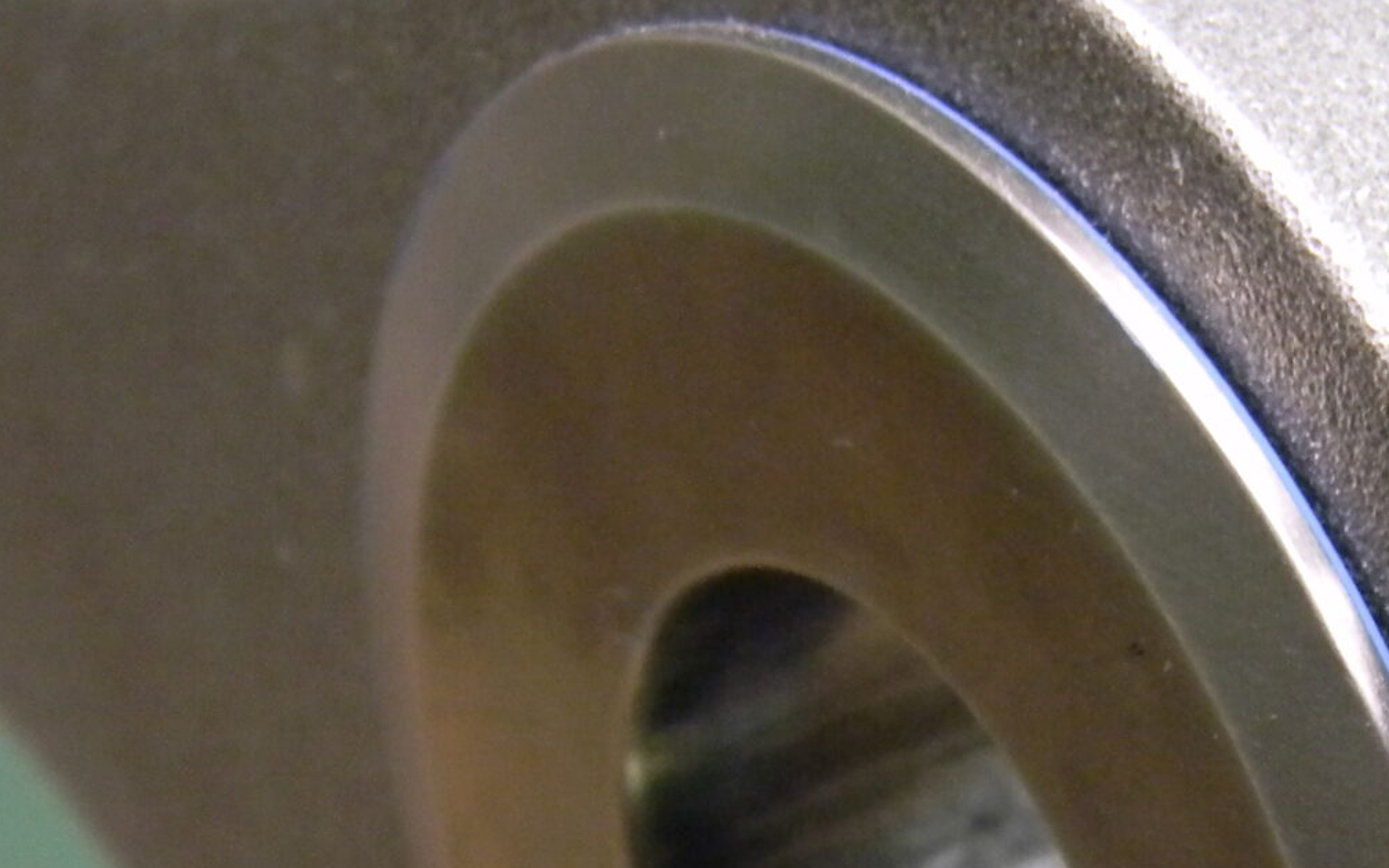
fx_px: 6775
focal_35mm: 179
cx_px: 1338
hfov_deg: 11.6
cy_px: 959
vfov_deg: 7.3
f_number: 4.5
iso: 400
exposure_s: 1/7.2
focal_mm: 15.1
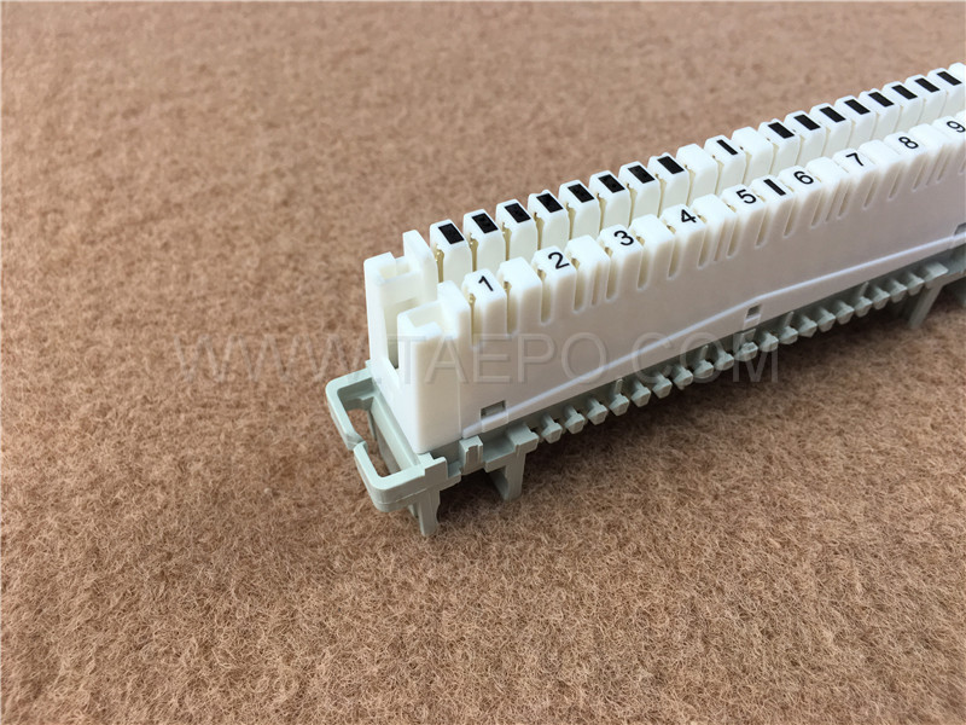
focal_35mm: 29
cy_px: 362
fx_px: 809
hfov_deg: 61.7
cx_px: 483
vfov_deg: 48.2
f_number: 2.2
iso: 40
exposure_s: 1/100
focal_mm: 4.15
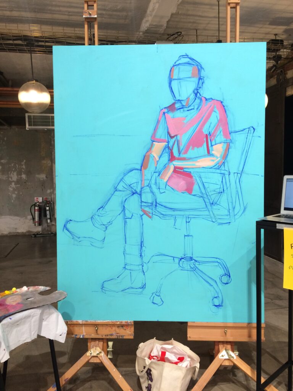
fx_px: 327
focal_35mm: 29
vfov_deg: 61.7
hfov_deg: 48.2
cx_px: 146
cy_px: 196
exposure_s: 1/33
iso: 100
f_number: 2.2
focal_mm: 4.15
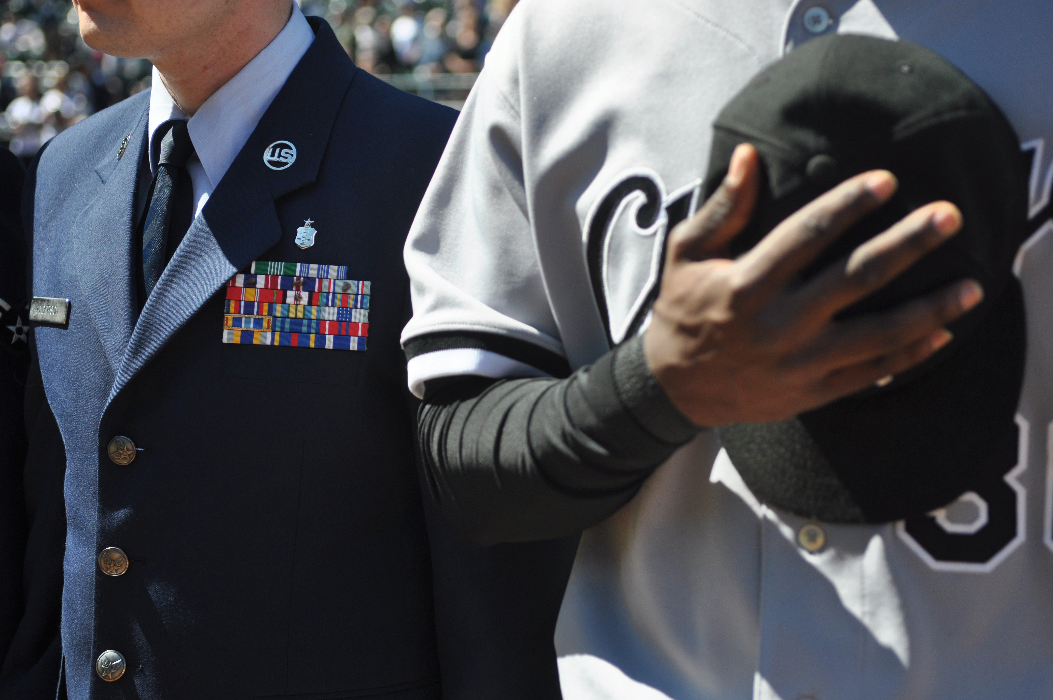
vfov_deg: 20.1
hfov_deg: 29.9
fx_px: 1972
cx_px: 526
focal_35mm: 68
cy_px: 350
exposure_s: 1/2000
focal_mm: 45
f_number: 2.8
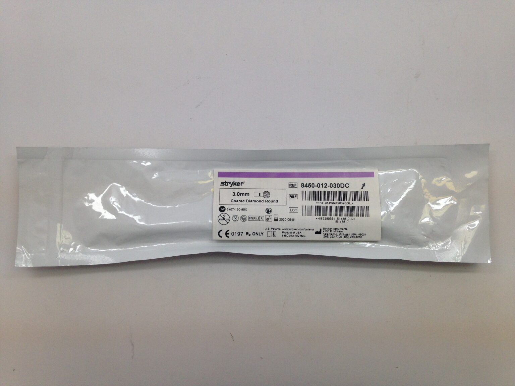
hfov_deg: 55.4
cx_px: 258
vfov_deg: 42.9
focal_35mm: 33
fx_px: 491
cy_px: 193
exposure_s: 1/120
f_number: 2.4
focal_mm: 4.12
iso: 80
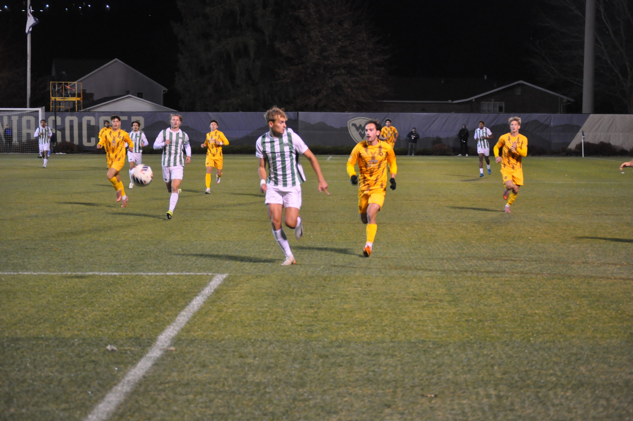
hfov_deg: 18.2
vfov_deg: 12.1
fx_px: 1976
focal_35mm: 112
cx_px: 316
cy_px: 210
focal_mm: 75
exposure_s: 1/125
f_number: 4.2
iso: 1600
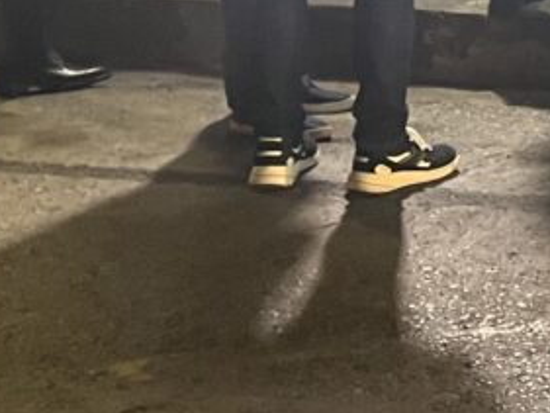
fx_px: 2257
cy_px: -585
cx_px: 883
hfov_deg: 13.0
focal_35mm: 142
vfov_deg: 9.3
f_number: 1.6
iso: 100
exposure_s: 1/50
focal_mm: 5.1
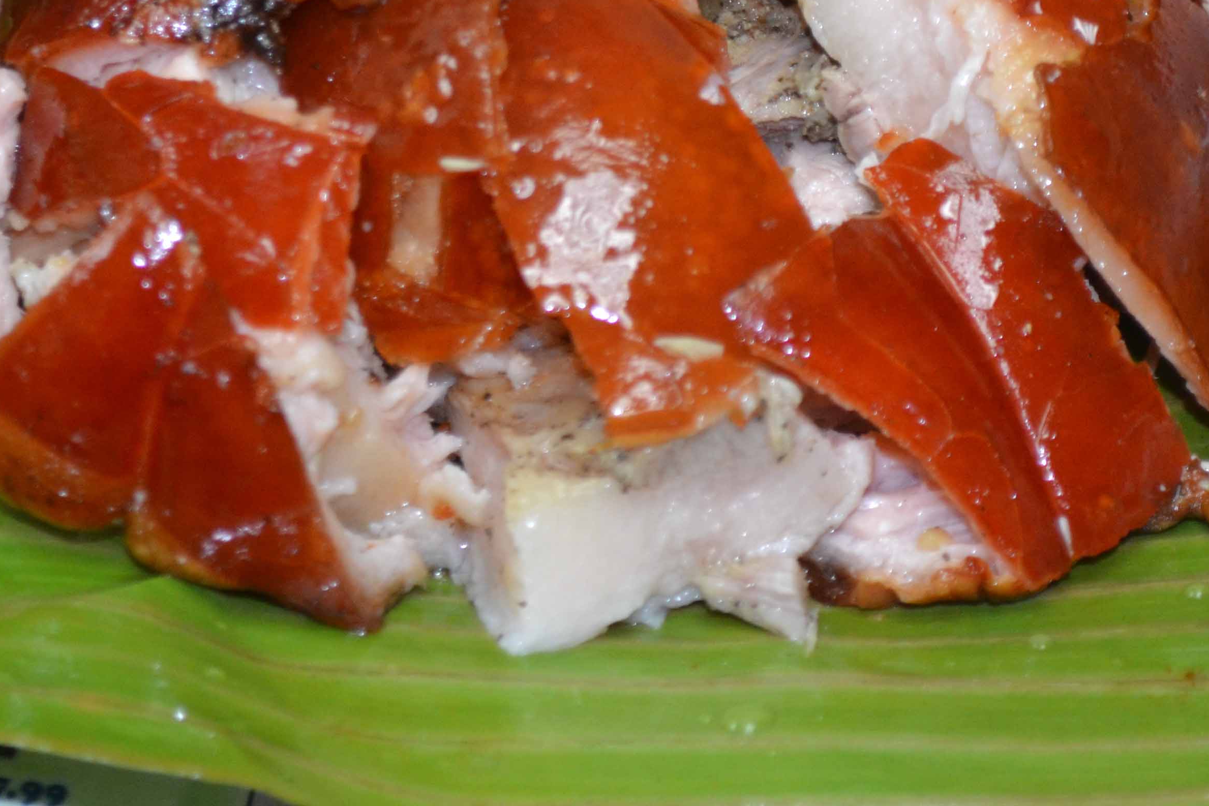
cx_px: 700
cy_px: 136
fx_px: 4567
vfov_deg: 10.1
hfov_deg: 15.1
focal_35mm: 136
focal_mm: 46
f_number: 5.3
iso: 1000
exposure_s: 1/60
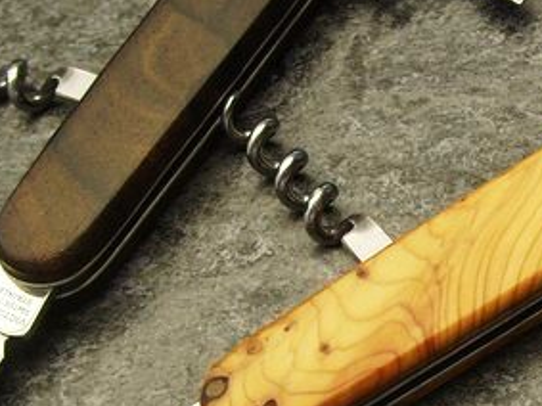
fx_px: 1549
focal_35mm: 99
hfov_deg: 19.6
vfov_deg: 14.7
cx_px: 446
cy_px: 406
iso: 100
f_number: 2.8
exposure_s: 1/45
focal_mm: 7.8
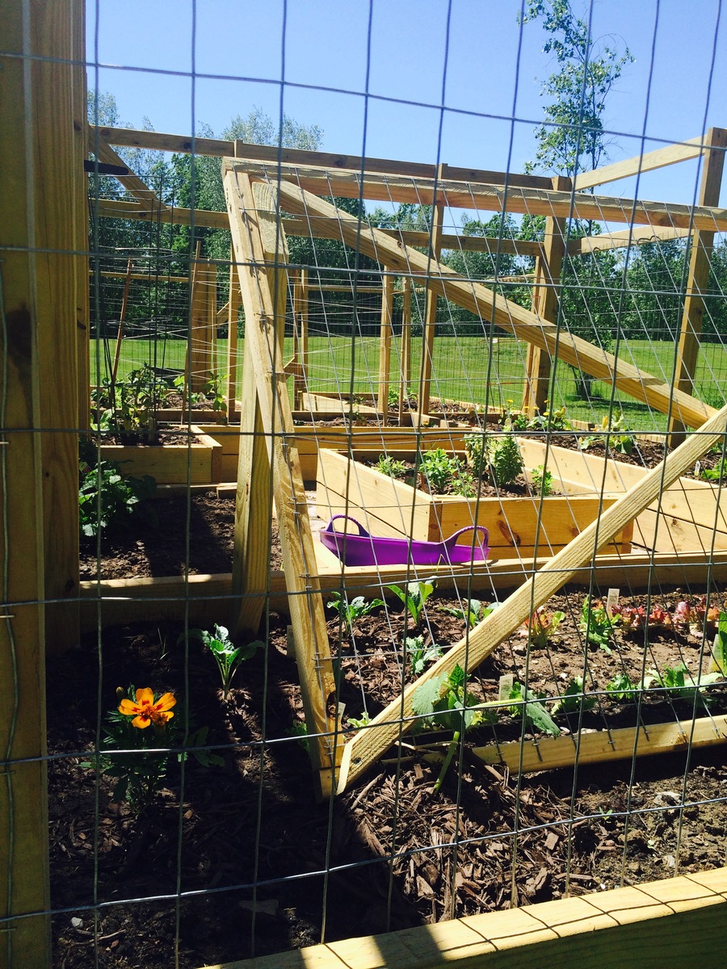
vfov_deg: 61.7
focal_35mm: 29
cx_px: 364
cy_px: 484
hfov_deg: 48.2
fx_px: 812
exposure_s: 1/1466
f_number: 2.2
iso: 32
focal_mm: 4.15
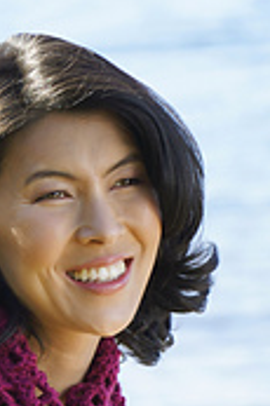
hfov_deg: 4.5
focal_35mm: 303
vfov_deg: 6.7
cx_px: 32
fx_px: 3415
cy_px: 568
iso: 100
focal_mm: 105
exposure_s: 1/125
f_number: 4.5
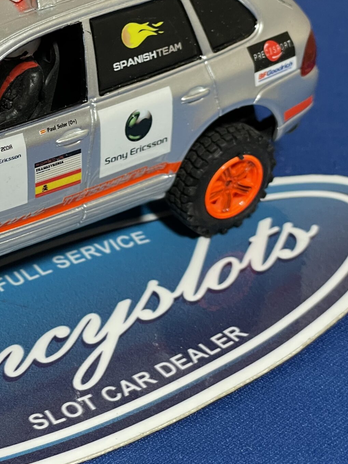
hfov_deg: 14.7
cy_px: 149
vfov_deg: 20.0
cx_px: -55
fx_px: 1313
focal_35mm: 98
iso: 125
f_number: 2
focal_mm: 6
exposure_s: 1/60
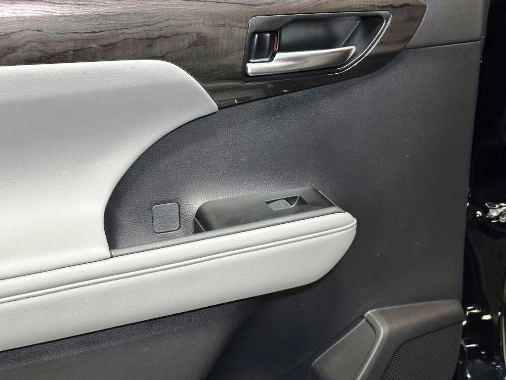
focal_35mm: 48
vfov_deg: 30.3
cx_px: 253
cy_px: 190
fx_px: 702
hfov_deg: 39.7
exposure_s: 1/30
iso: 500
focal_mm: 6.86
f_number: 1.78
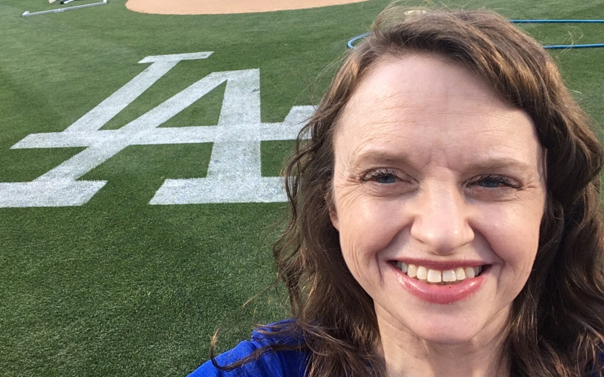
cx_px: 301
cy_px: 192
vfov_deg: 38.3
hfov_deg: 58.1
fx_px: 543
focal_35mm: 33
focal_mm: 2.15
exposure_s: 1/169
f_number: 2.4
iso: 50
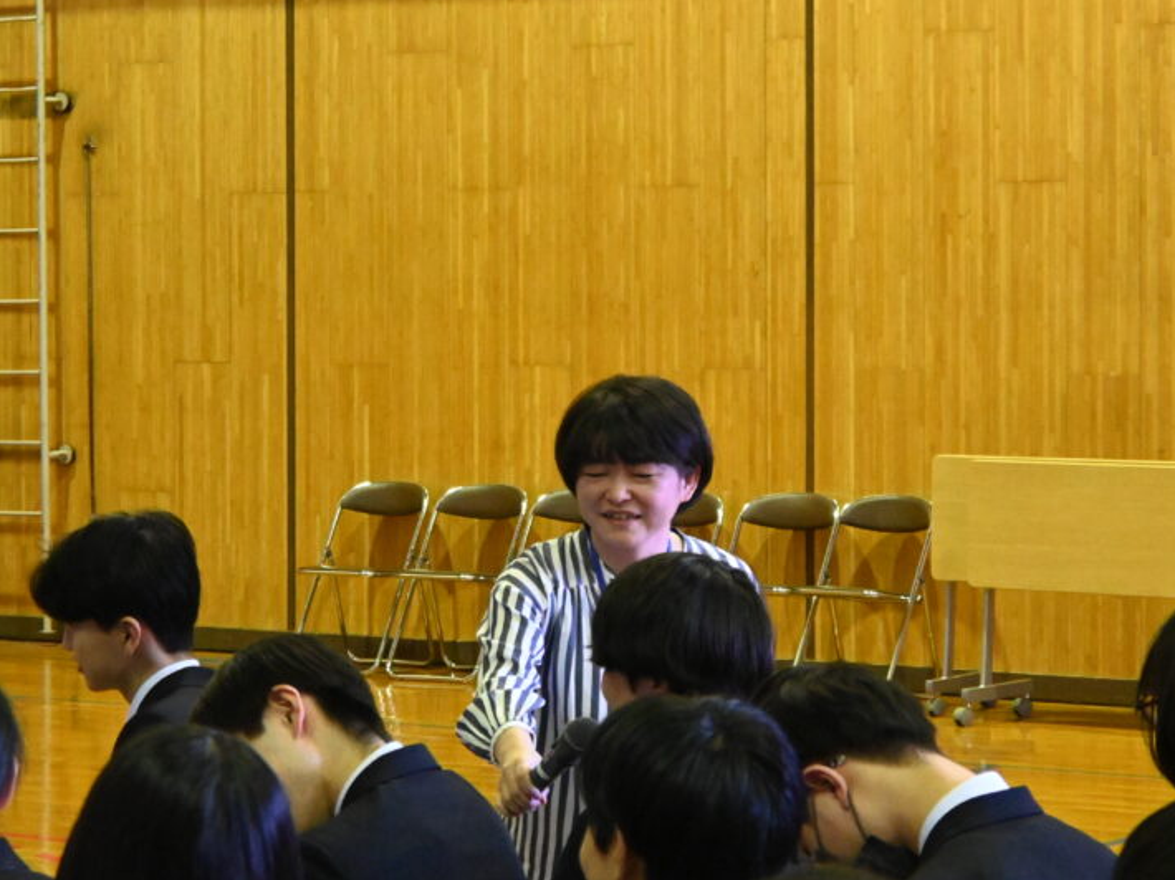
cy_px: 265
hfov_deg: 15.2
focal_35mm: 130
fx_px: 4411
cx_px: 554
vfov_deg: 11.4
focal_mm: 50
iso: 7200
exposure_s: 1/50
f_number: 6.3
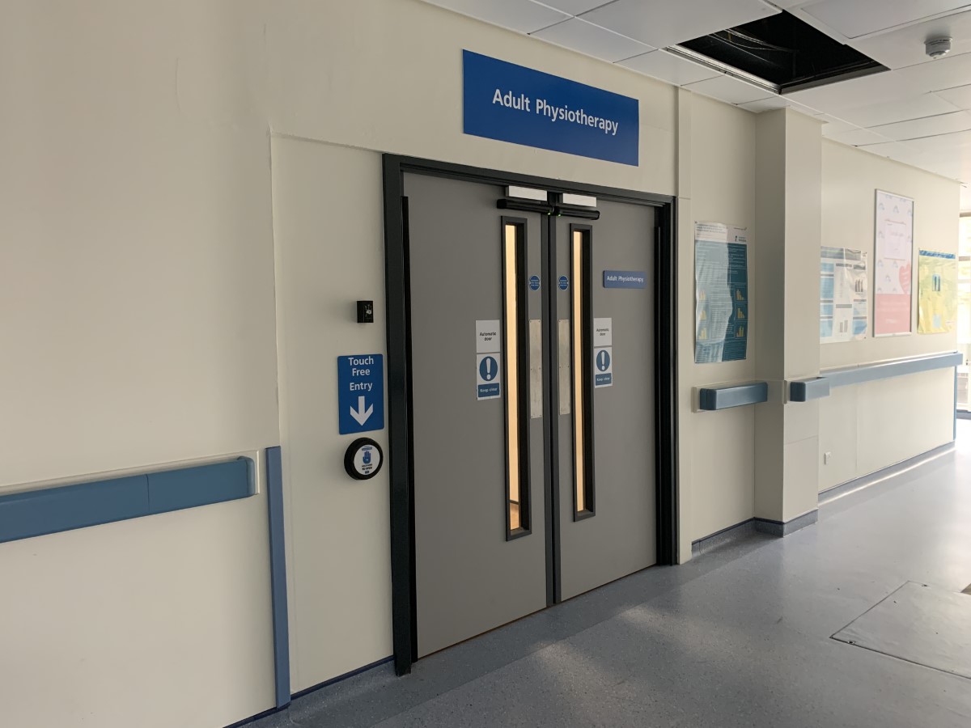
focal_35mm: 26
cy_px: 364
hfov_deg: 67.3
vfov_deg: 53.1
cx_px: 486
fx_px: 729
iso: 200
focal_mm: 4.25
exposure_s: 1/60
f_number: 1.8
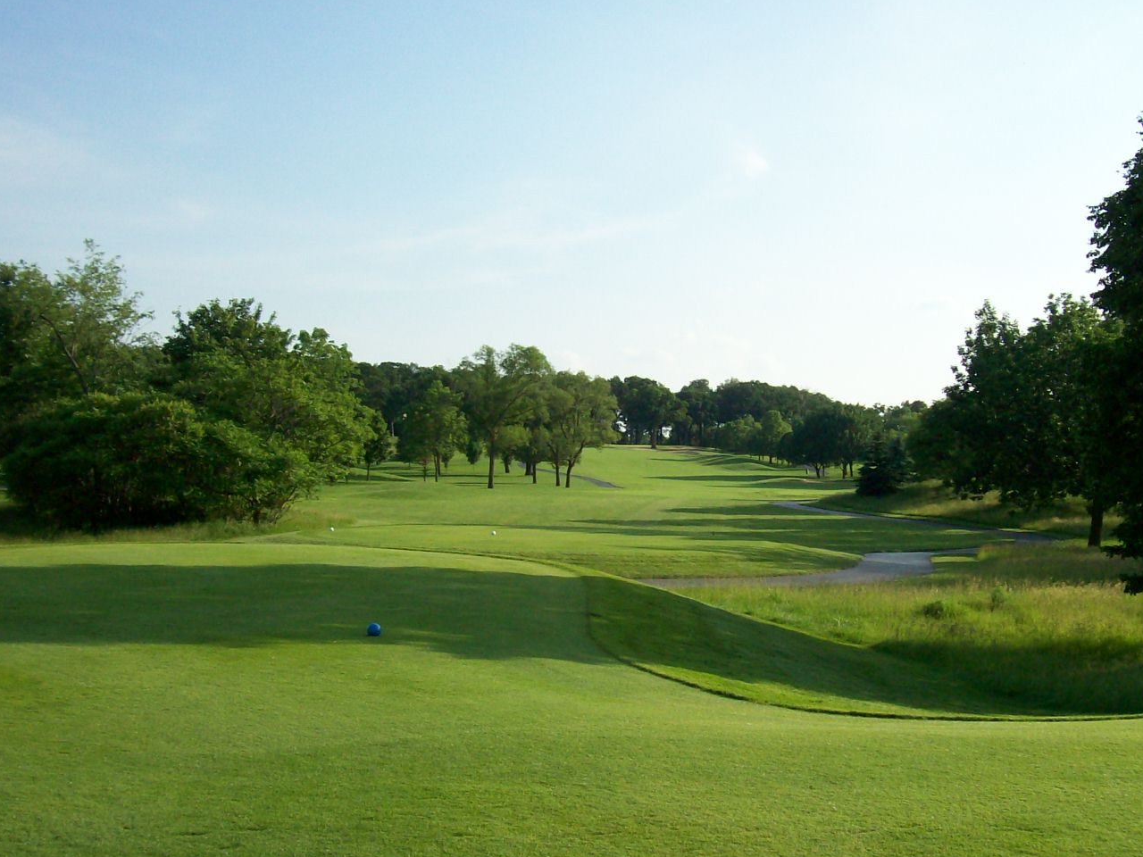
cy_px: 431
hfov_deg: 42.1
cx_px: 609
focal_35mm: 45
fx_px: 1486
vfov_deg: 32.2
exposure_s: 1/492
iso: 80
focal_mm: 6
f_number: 4.8
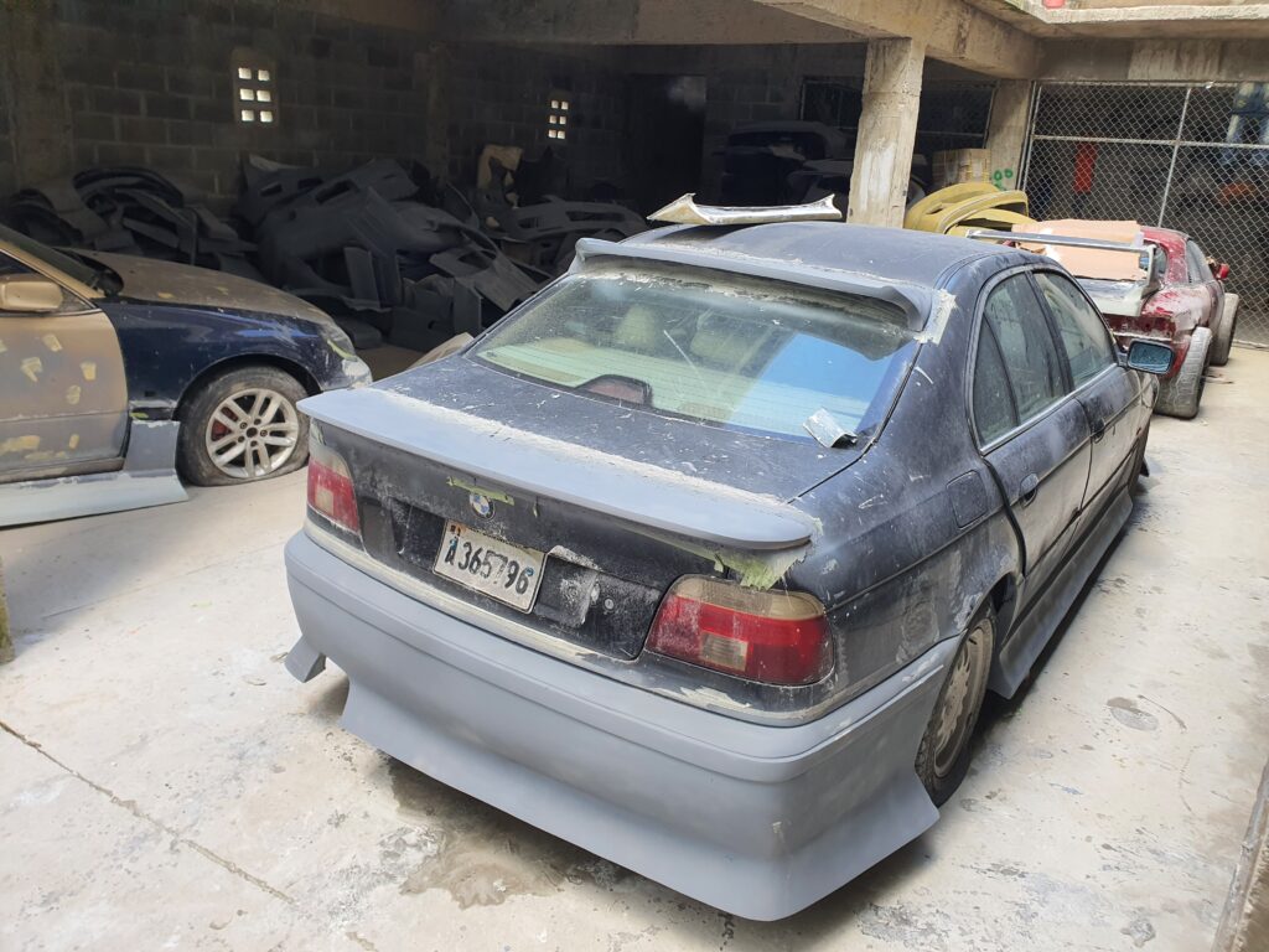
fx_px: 953
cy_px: 476
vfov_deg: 53.1
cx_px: 634
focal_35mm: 26
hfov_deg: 67.3
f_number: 2.4
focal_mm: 4.3
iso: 100
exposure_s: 1/120
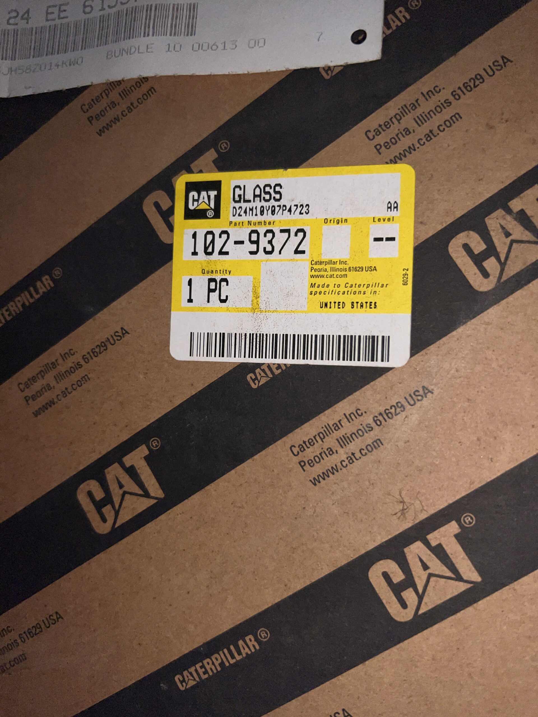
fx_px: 539
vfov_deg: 67.3
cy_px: 358
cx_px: 269
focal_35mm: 26
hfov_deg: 53.1
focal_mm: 5.7
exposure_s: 1/66
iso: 32
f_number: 1.5
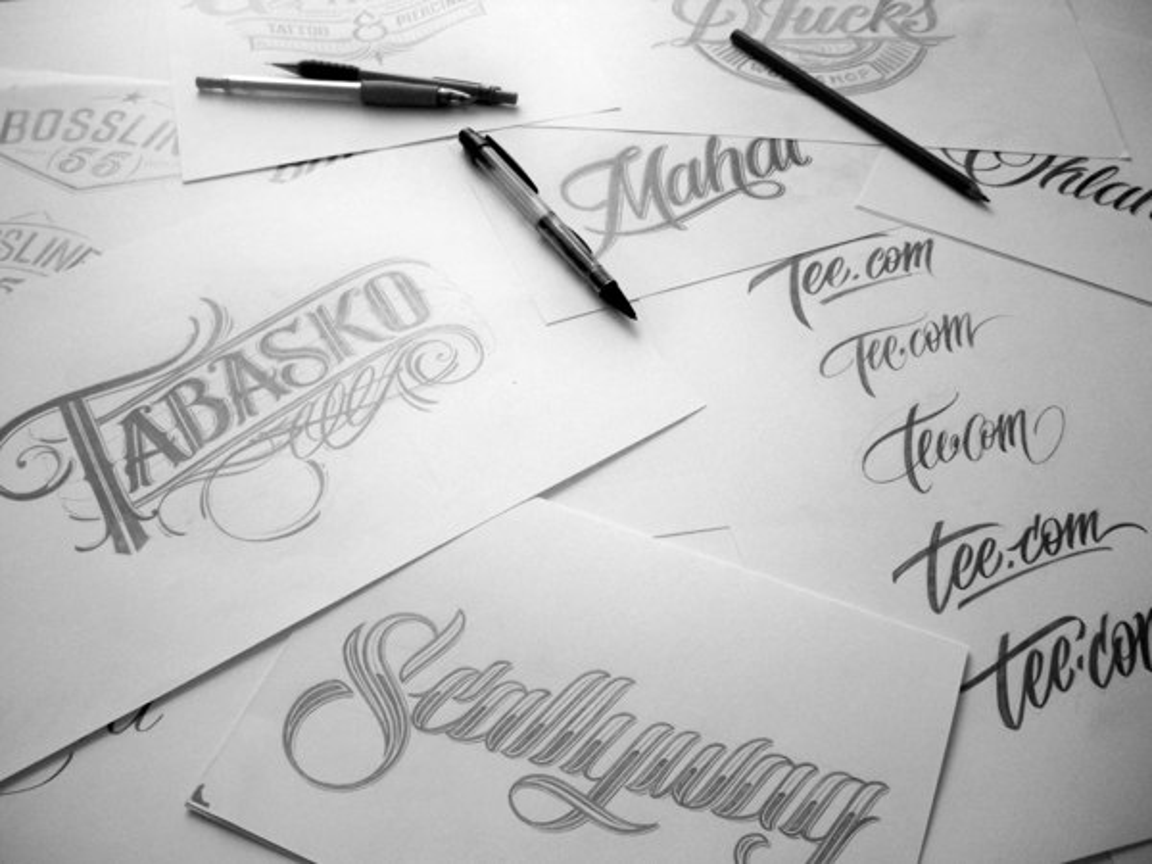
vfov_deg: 40.7
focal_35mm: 35
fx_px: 1165
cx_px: 576
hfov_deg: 52.6
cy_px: 432
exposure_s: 1/60
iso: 200
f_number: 3.1
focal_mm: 6.3
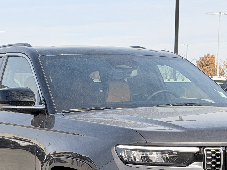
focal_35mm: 129
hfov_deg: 15.3
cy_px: 170
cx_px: 131
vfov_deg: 11.4
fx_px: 846
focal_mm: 6.76
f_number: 1.78
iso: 64
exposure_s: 1/4329
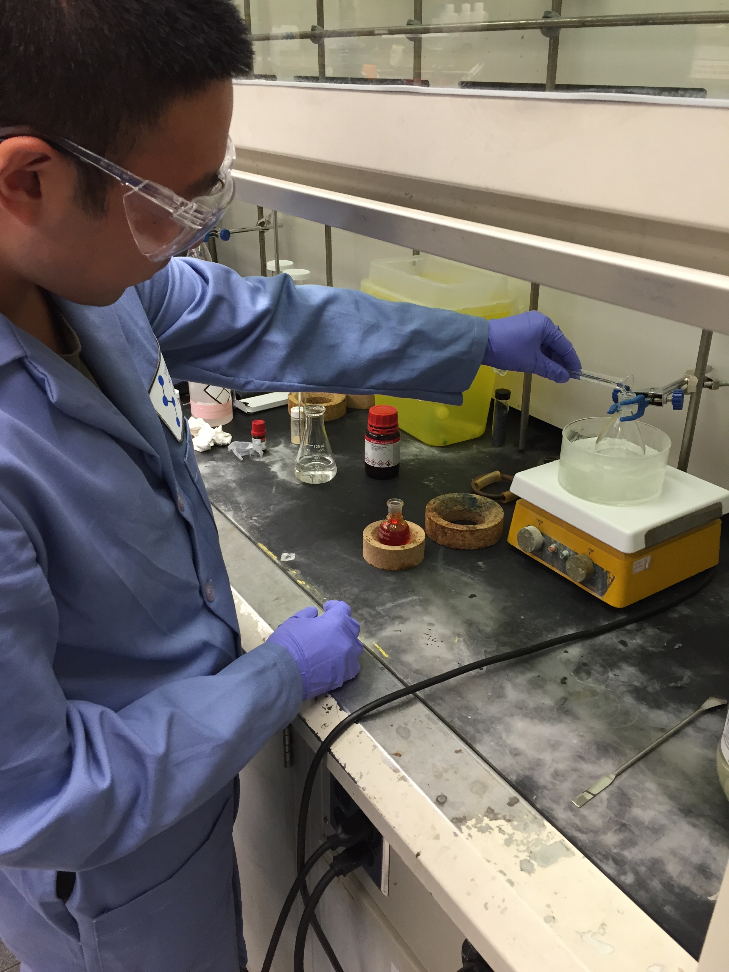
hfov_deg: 48.2
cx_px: 364
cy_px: 486
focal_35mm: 29
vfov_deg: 61.7
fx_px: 814
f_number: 2.2
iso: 80
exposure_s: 1/30
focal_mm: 4.15
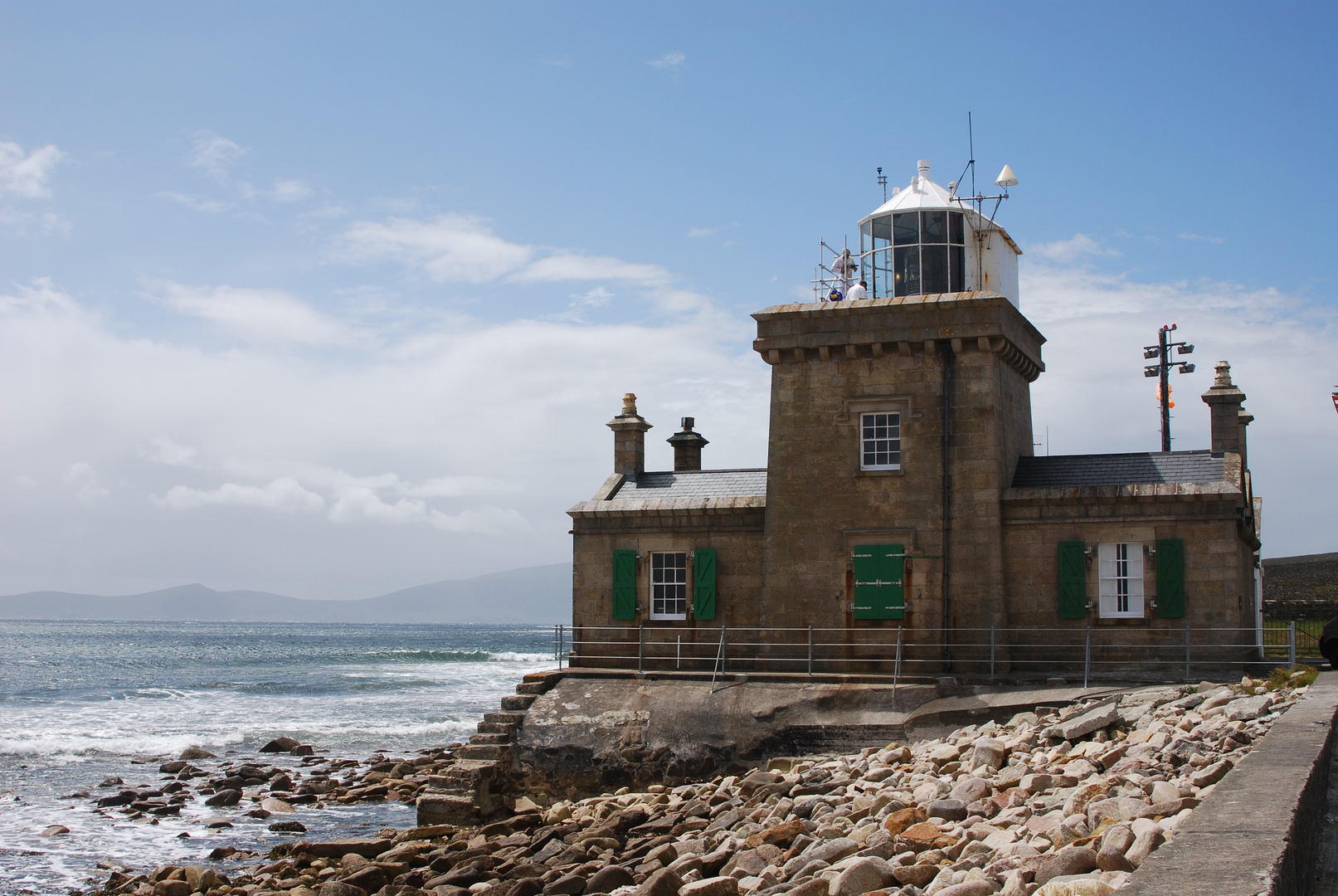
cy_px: 448
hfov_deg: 46.3
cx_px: 669
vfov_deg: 32.0
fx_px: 1563
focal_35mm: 42
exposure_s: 1/250
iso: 140
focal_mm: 28
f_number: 10
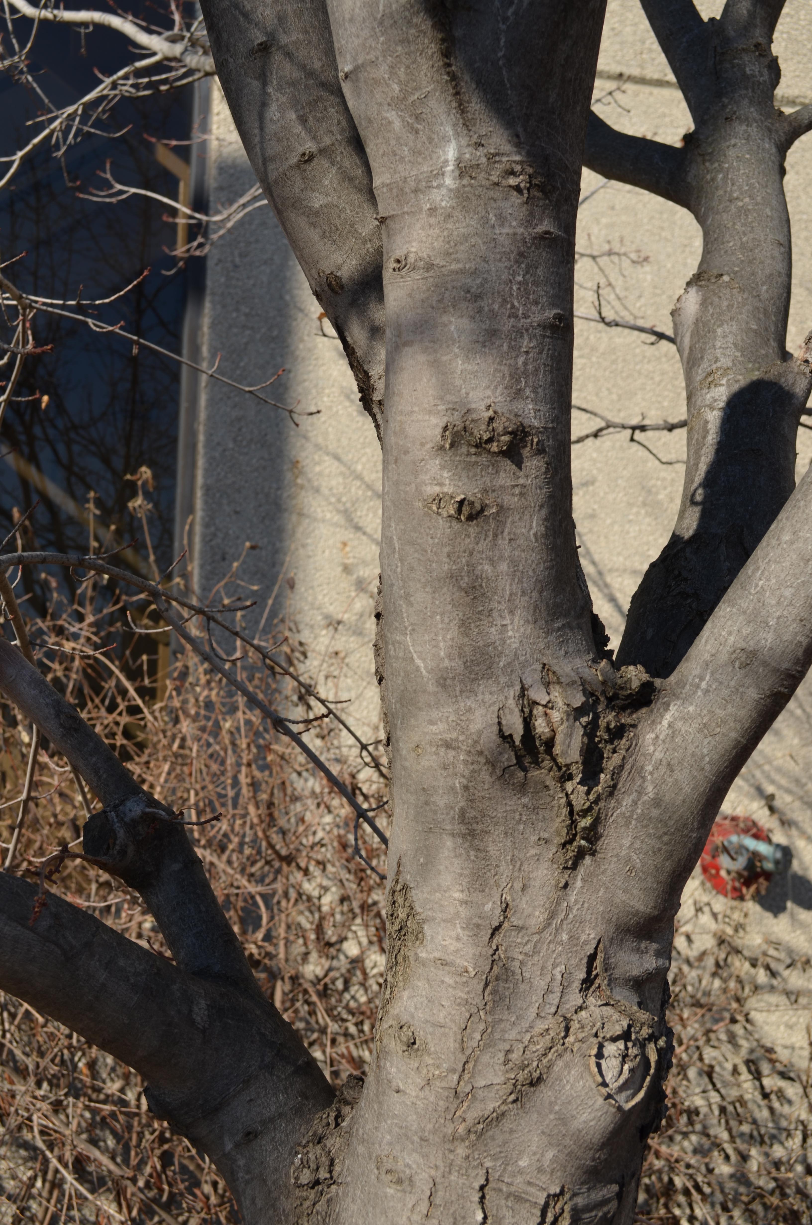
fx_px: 1427
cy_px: 612
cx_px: 406
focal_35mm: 42
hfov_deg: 31.8
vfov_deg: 46.5
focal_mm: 28
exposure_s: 1/250
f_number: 8
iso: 100
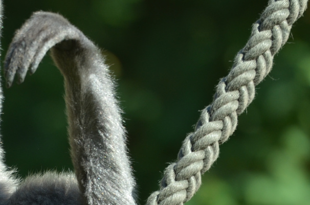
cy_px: 265
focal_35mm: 807
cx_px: -82
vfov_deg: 1.7
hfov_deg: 2.6
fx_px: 6933
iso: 220
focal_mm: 200
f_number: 2.8
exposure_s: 1/1600
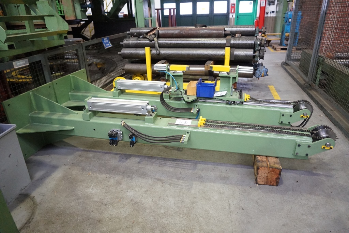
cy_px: 116
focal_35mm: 24
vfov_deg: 53.1
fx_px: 233
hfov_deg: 73.7
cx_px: 174
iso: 3200
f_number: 3.5
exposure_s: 1/15
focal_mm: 16
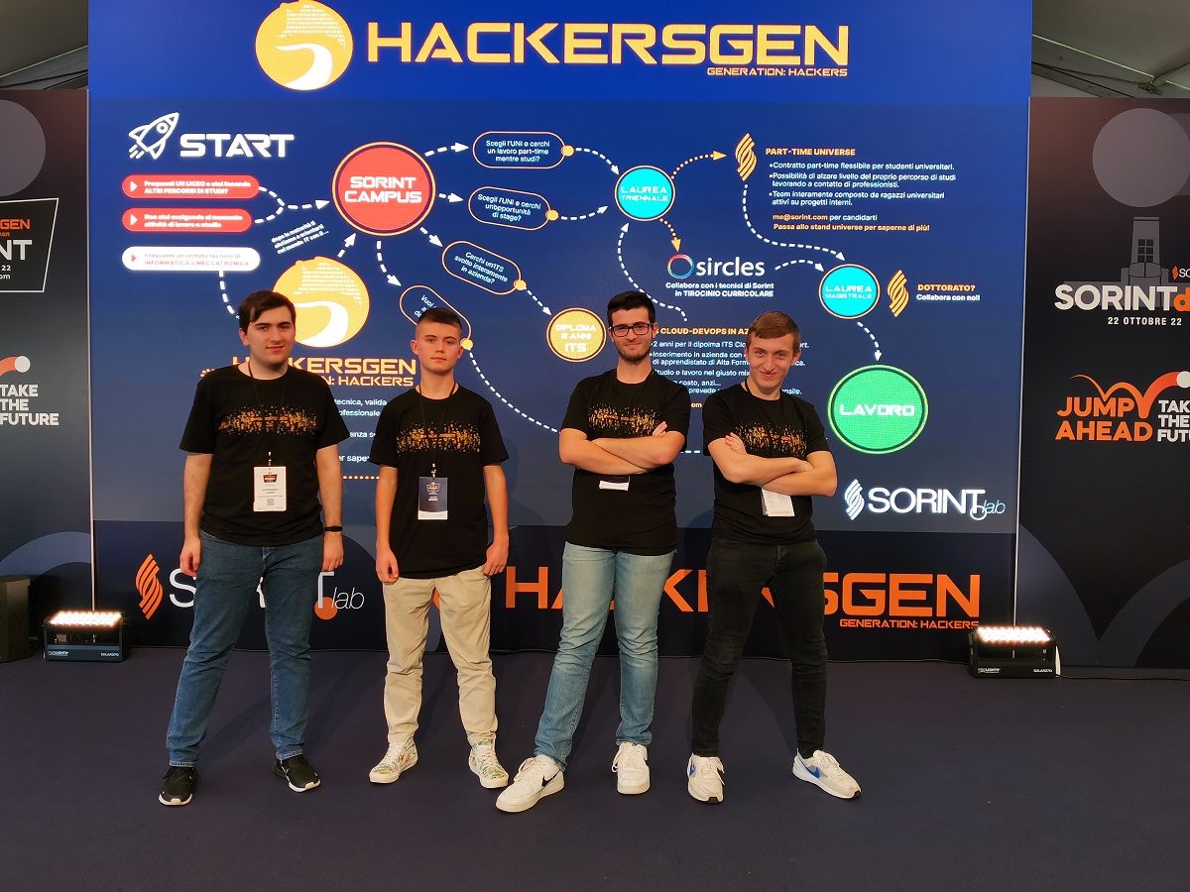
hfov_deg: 61.7
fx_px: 997
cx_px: 595
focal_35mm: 29
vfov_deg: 48.2
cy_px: 446
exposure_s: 1/100
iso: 80
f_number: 1.4
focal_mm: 4.66
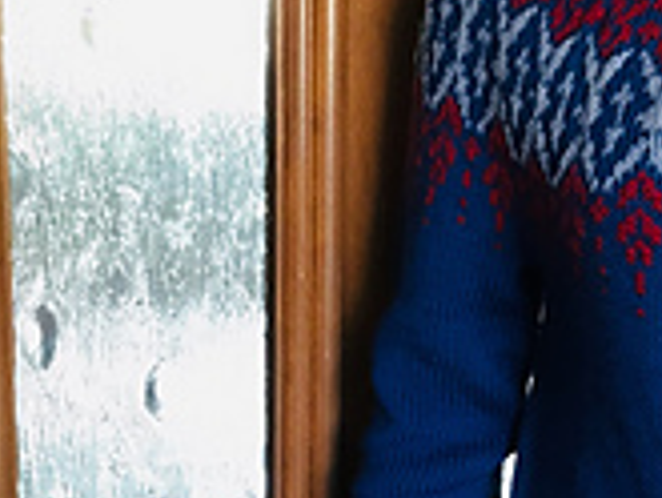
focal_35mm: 94
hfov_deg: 20.8
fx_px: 1799
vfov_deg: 15.4
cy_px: 504
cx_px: 453
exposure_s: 1/33
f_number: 2.4
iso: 80
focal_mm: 3.3
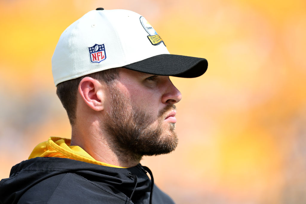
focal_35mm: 400
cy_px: 102
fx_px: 3400
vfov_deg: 3.4
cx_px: 153
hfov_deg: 5.2
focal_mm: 400
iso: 320
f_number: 2.8
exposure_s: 1/2000
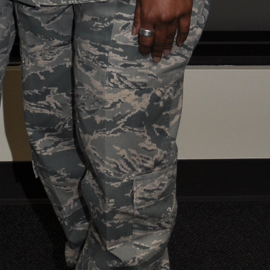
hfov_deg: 9.3
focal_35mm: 182
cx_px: -144
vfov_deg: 9.3
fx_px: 1610
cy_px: -140
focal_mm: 25
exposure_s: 1/200
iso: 200
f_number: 4
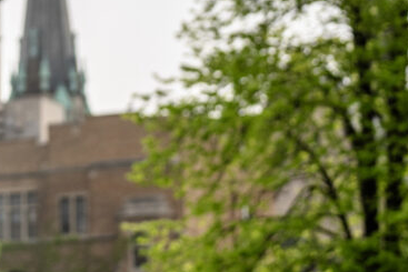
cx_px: -176
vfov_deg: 6.5
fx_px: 2369
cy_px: -34
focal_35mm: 209
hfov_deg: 9.6
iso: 100
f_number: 2.5
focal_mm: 50
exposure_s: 1/2500
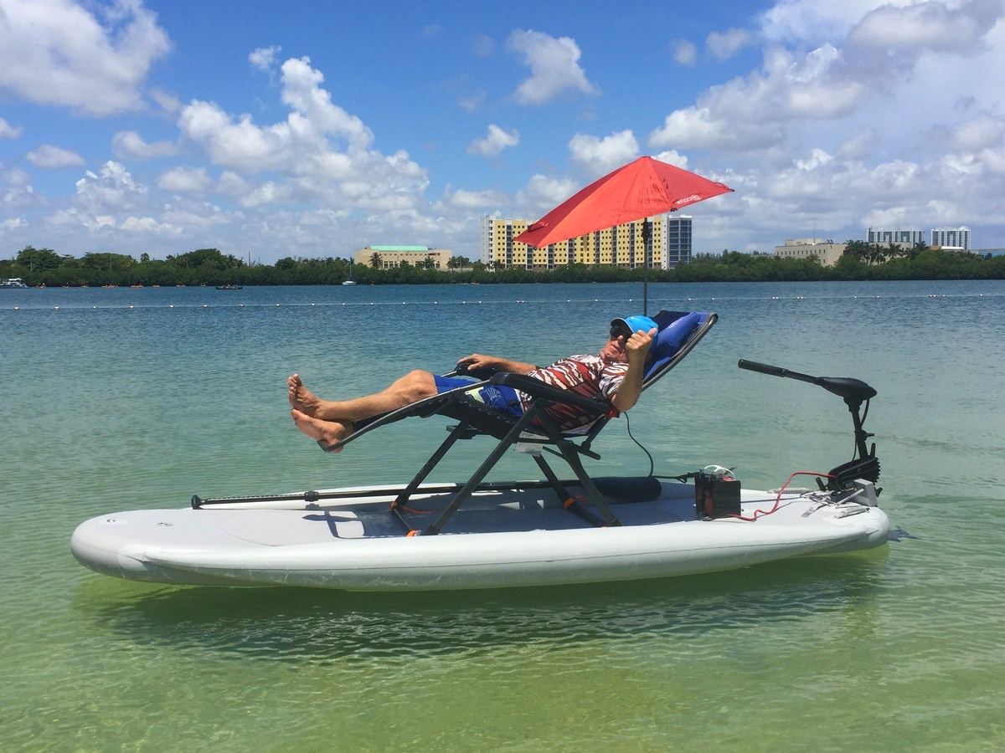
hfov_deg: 61.7
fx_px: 842
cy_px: 376
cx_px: 502
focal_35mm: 29
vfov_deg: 48.2
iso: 32
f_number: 2.2
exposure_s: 1/3597
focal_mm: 4.15
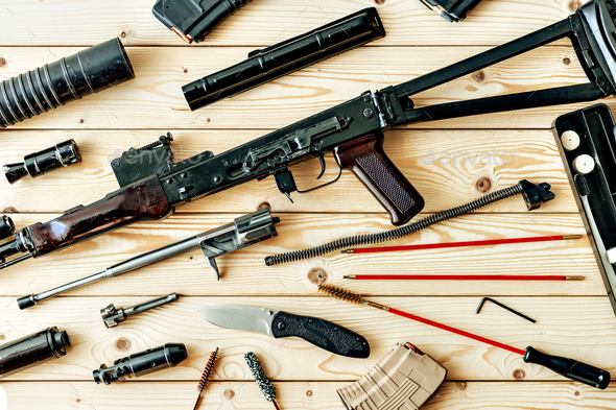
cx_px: 308
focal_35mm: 55
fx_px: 941
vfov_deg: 24.6
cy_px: 205
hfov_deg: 36.3
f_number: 5
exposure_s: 1/125
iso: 400
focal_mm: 55
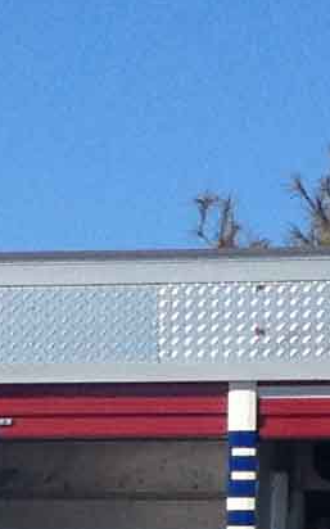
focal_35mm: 294
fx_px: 4236
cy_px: 702
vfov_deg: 7.1
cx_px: -90
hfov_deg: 4.4
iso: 64
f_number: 2.4
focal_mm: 4.28
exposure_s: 1/2513
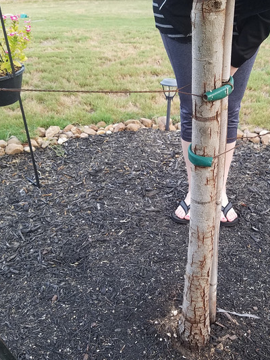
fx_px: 405
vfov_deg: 47.9
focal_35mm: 39
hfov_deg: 36.1
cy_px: 177
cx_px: 198
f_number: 1.7
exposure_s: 1/60
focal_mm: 4.2
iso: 100
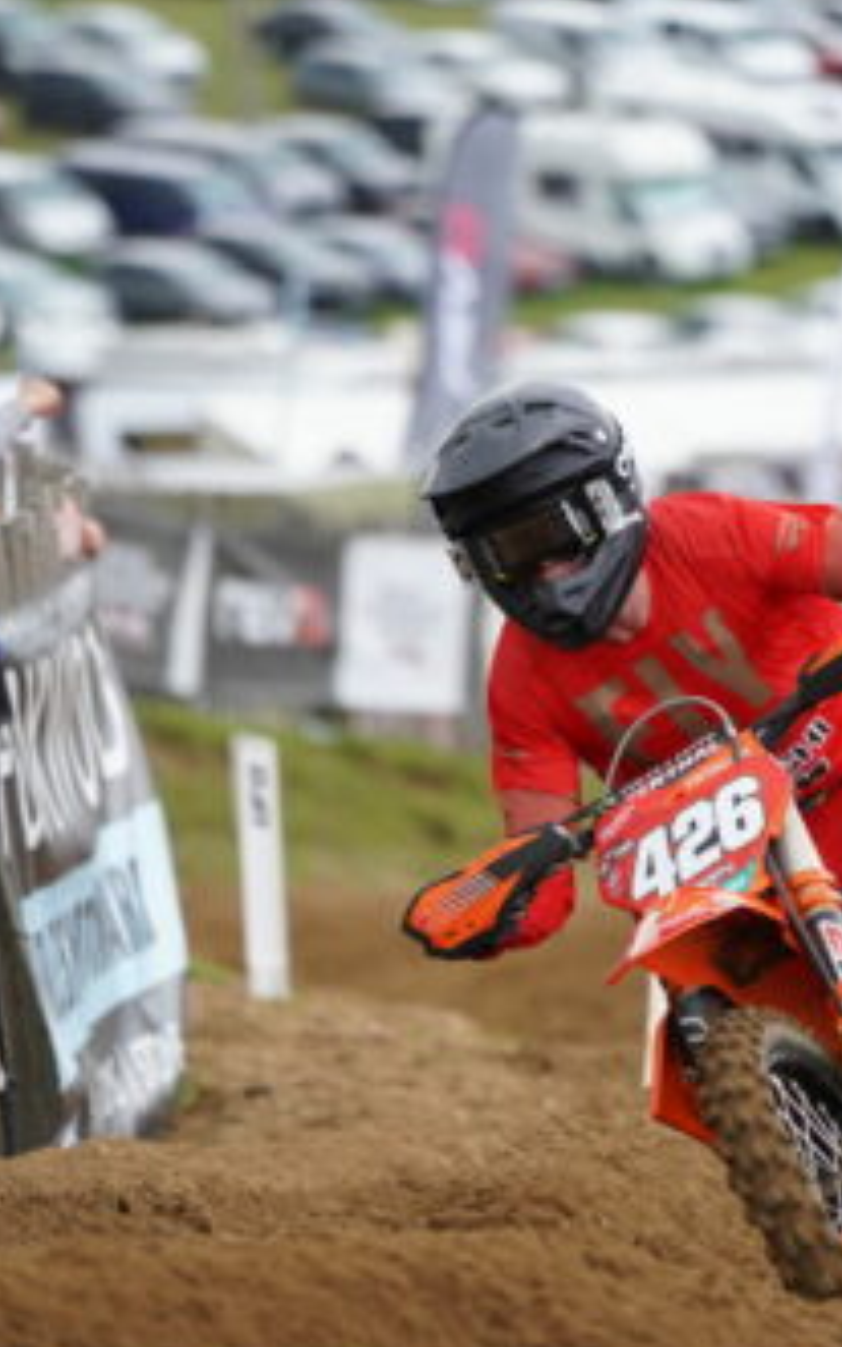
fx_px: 13579
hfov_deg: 3.6
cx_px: 651
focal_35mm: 370
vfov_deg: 5.7
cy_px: 692
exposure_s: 1/2500
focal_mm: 200
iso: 1600
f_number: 4
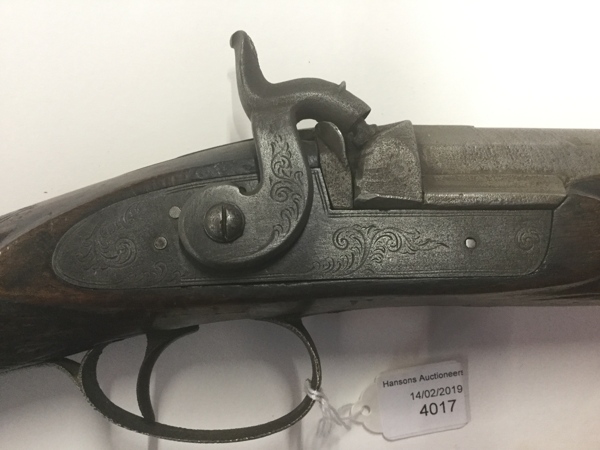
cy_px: 225
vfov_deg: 45.4
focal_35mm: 31
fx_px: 537
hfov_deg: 58.4
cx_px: 300
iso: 200
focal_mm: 3.3
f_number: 2.4
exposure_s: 1/33
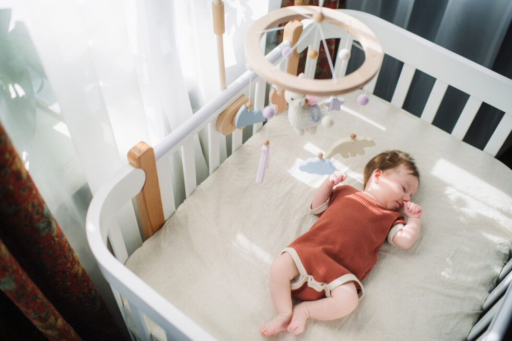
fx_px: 498
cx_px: 256
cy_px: 170
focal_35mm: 35
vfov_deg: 37.8
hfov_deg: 54.4
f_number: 2.2
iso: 200
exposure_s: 1/1250
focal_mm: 35
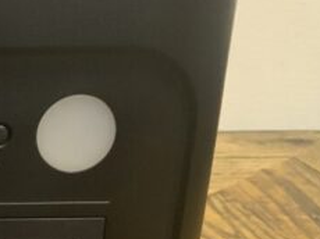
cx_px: -161
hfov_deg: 18.0
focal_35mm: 97
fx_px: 896
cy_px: 281
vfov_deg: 14.8
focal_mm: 3
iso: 200
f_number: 1.8
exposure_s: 1/60
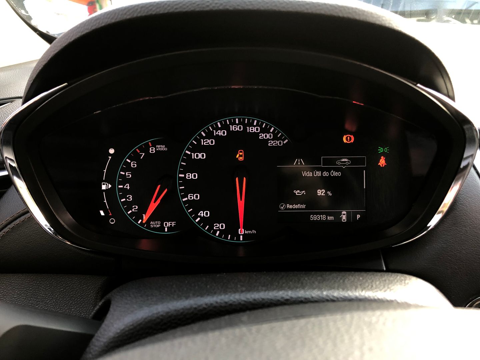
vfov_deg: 49.7
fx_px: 388
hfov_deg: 63.4
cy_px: 180
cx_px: 240
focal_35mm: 28
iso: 50
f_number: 1.8
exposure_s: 1/16
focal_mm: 4
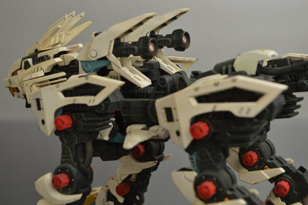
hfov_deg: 27.0
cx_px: 154
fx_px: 641
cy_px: 102
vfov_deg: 18.2
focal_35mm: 75
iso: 200
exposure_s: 1/6
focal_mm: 50
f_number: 7.1
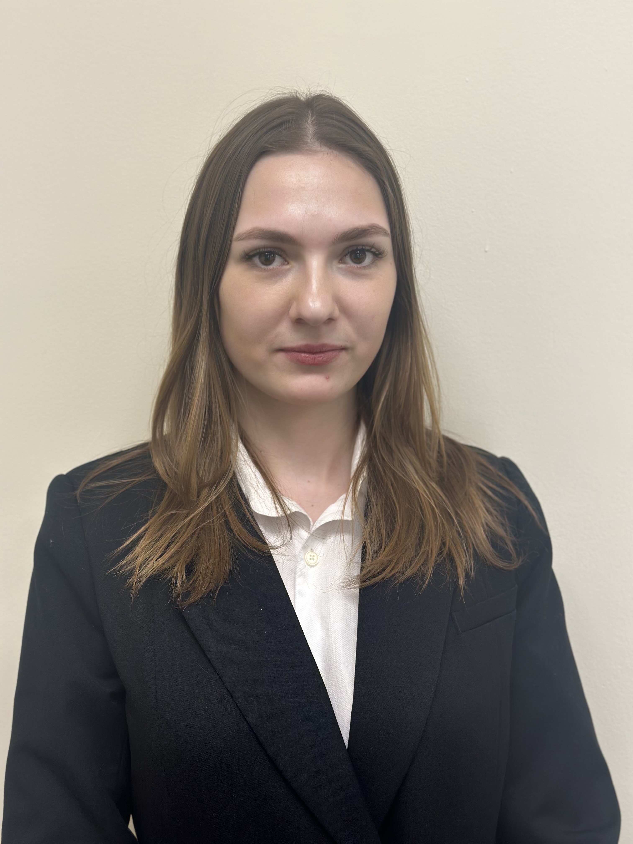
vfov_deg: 39.7
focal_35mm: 48
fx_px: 1170
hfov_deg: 30.3
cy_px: 422
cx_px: 316
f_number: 1.78
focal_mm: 6.86
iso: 80
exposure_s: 1/60
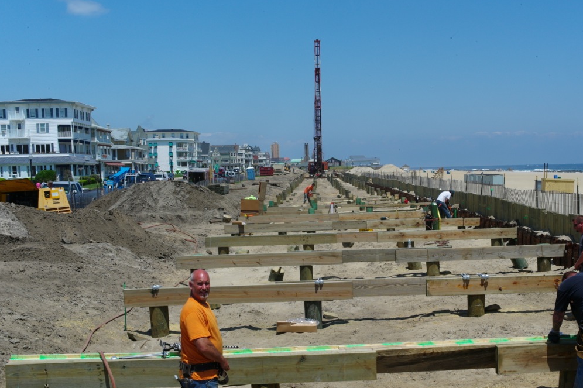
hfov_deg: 43.3
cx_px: 361
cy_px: 235
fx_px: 728
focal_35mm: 45
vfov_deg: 29.8
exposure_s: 1/125
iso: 160
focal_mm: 35
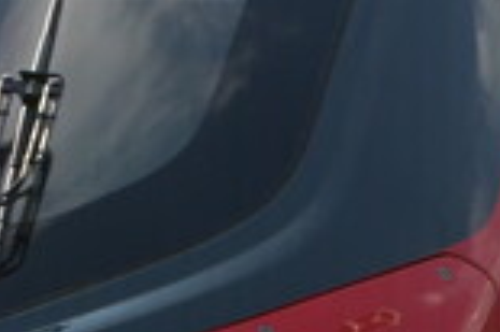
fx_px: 5688
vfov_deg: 3.3
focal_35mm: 410
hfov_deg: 5.0
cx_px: -339
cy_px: 564
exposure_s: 1/200
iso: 100
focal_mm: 44
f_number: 10
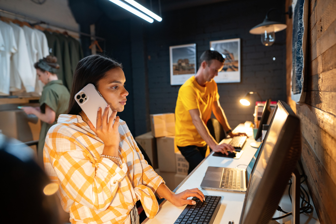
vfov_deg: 53.1
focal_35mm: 24
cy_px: 112
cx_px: 168
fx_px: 224
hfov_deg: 73.7
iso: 1250
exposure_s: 1/100
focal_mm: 24
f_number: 2.2
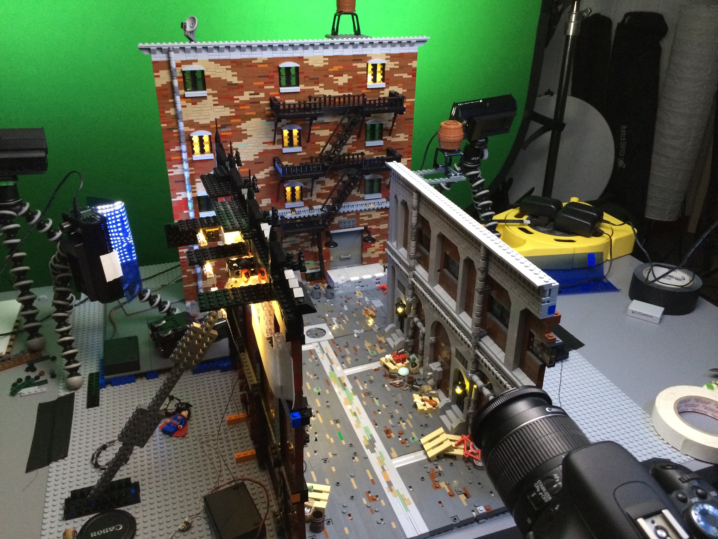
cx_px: 359
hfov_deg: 60.0
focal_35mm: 30
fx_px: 622
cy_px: 270
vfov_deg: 46.8
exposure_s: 1/20
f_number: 2.2
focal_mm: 4.12
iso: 320
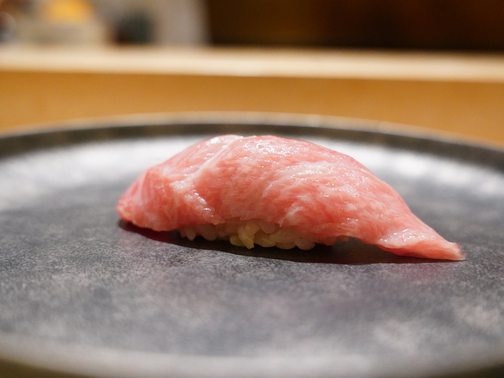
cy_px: 192
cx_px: 270
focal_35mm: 44
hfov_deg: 43.0
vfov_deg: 32.9
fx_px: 639
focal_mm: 39.8
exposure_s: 1/640
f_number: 5
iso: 12800
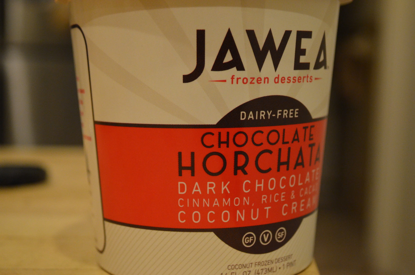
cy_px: 138
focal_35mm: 60
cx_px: 208
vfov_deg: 22.5
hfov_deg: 33.5
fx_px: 690
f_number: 5.3
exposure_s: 1/30
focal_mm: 40
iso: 2200
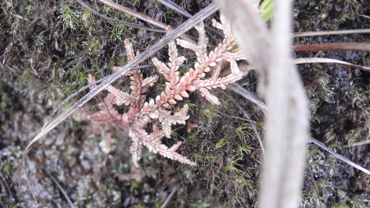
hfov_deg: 39.8
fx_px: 510
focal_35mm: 52
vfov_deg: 23.0
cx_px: 158
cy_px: 97
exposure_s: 1/125
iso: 1600
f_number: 3.9
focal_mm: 7.25
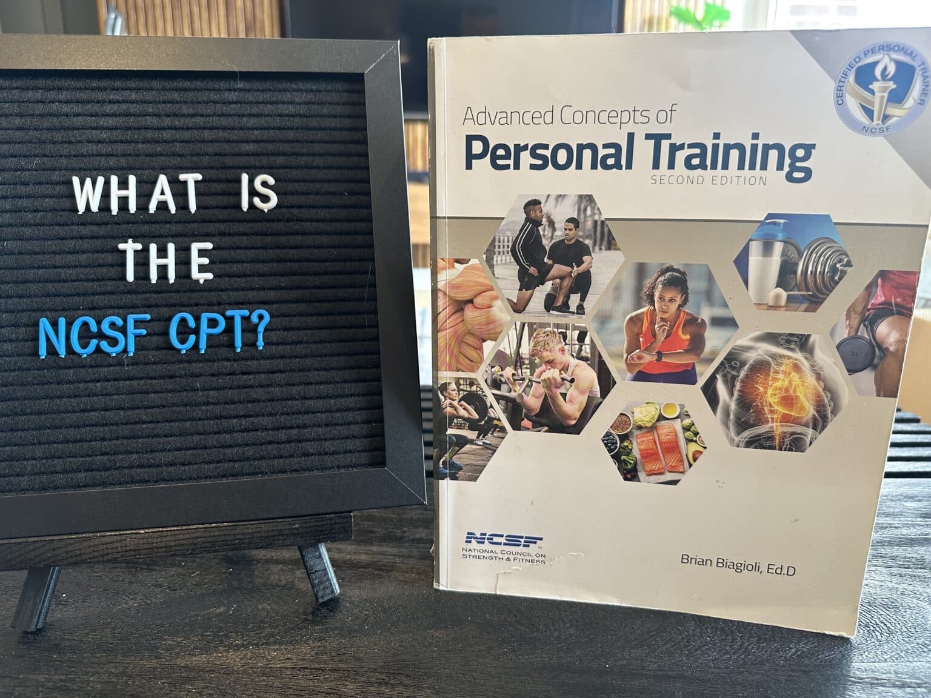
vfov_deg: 56.8
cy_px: 349
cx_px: 466
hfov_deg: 71.6
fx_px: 645
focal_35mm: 24
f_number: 1.78
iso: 200
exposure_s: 1/60
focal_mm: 6.86
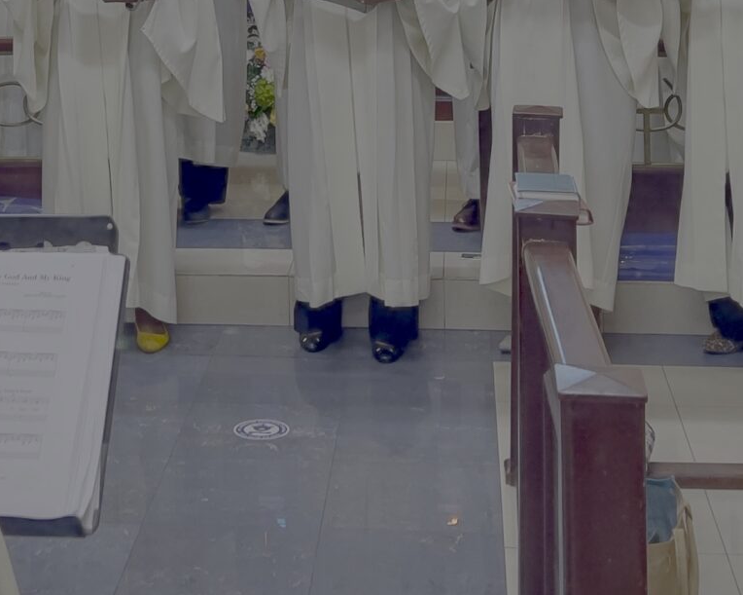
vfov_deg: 17.0
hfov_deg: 22.4
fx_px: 1869
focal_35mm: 85
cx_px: 239
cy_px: -191
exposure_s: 1/120
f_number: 1.5
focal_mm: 5.7
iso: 100
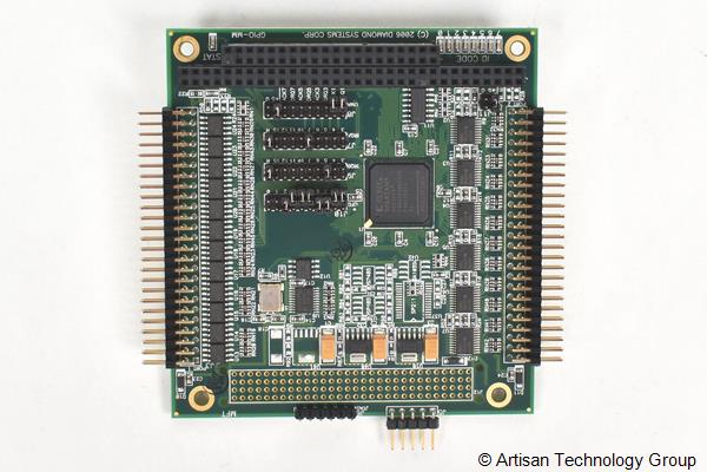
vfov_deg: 35.5
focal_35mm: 38
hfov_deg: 51.3
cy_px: 236
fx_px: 736
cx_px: 354
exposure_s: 1/200
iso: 125
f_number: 10
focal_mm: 25
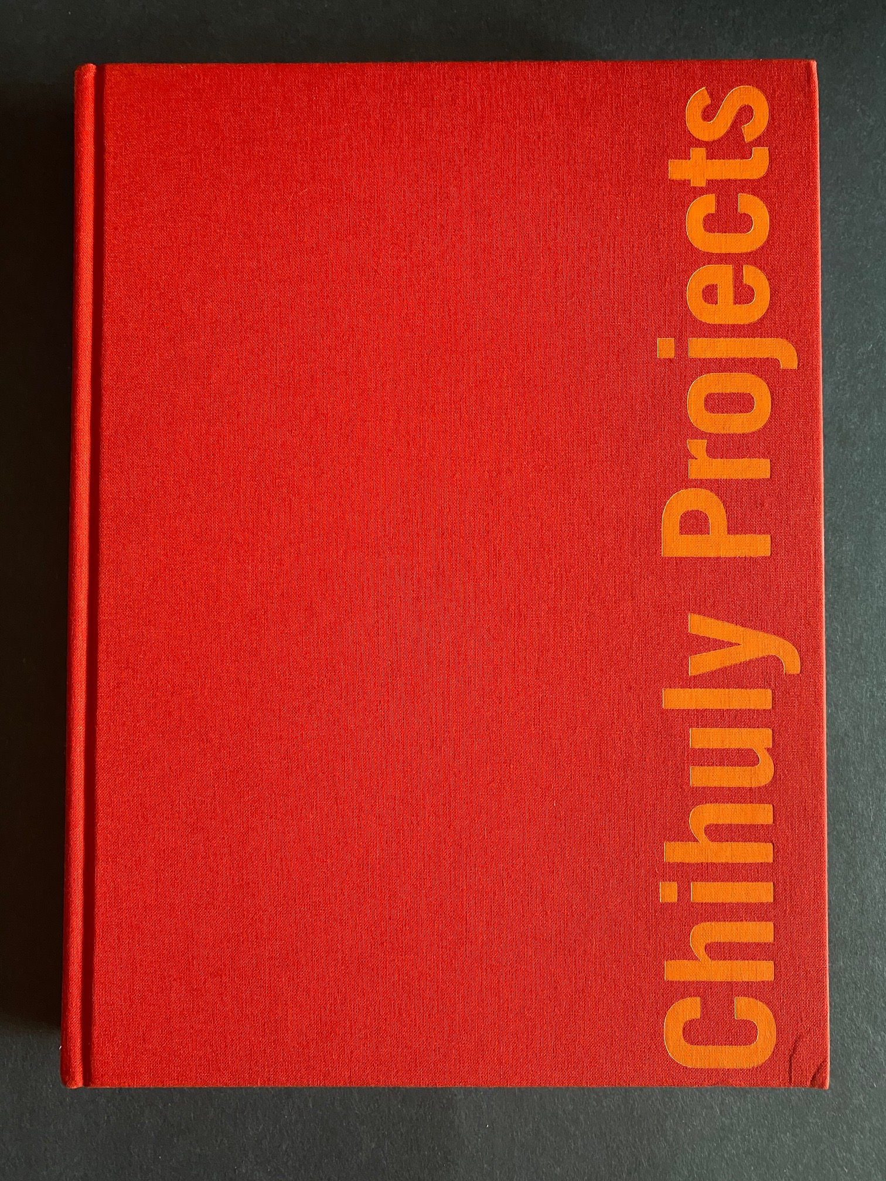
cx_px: 443
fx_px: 887
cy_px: 590
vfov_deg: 67.3
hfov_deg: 53.1
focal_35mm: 26
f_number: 1.8
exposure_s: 1/46
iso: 500
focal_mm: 4.25
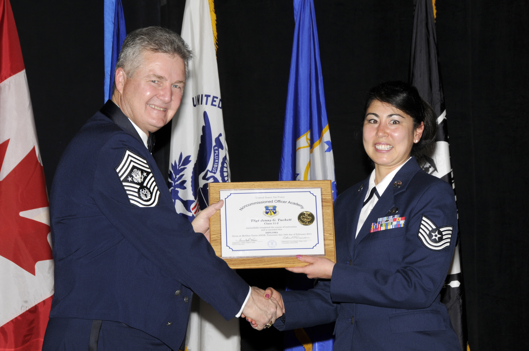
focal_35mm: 142
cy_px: 176
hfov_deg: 14.4
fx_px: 2090
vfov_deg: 9.6
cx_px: 264
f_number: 11
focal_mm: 95
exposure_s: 1/60
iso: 200
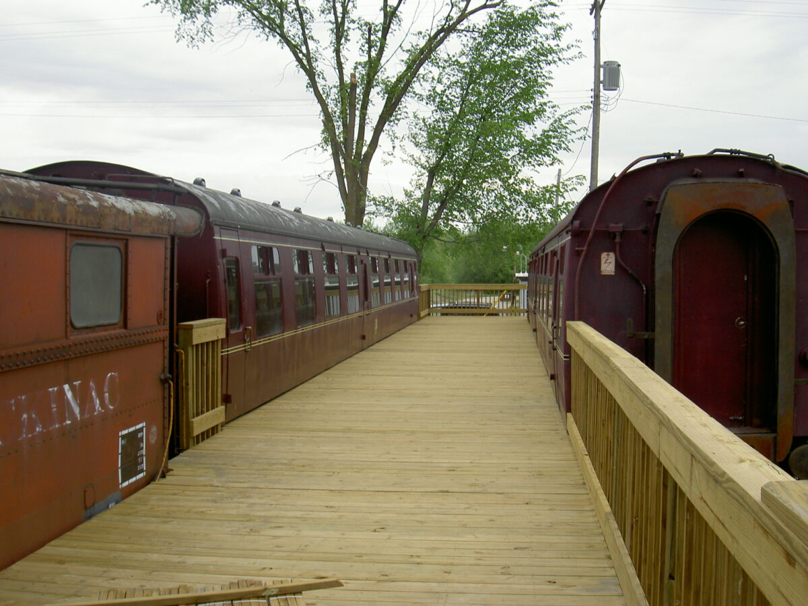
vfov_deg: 36.8
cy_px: 303
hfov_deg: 47.9
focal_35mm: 39
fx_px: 910
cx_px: 404
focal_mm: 8
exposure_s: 1/100
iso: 100
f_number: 4.7
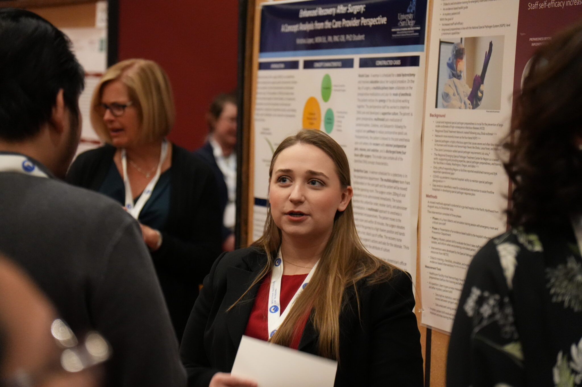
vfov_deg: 13.0
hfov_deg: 19.5
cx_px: 291
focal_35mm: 105
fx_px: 1696
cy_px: 194
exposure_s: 1/160
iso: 4000
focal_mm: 70
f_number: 2.8
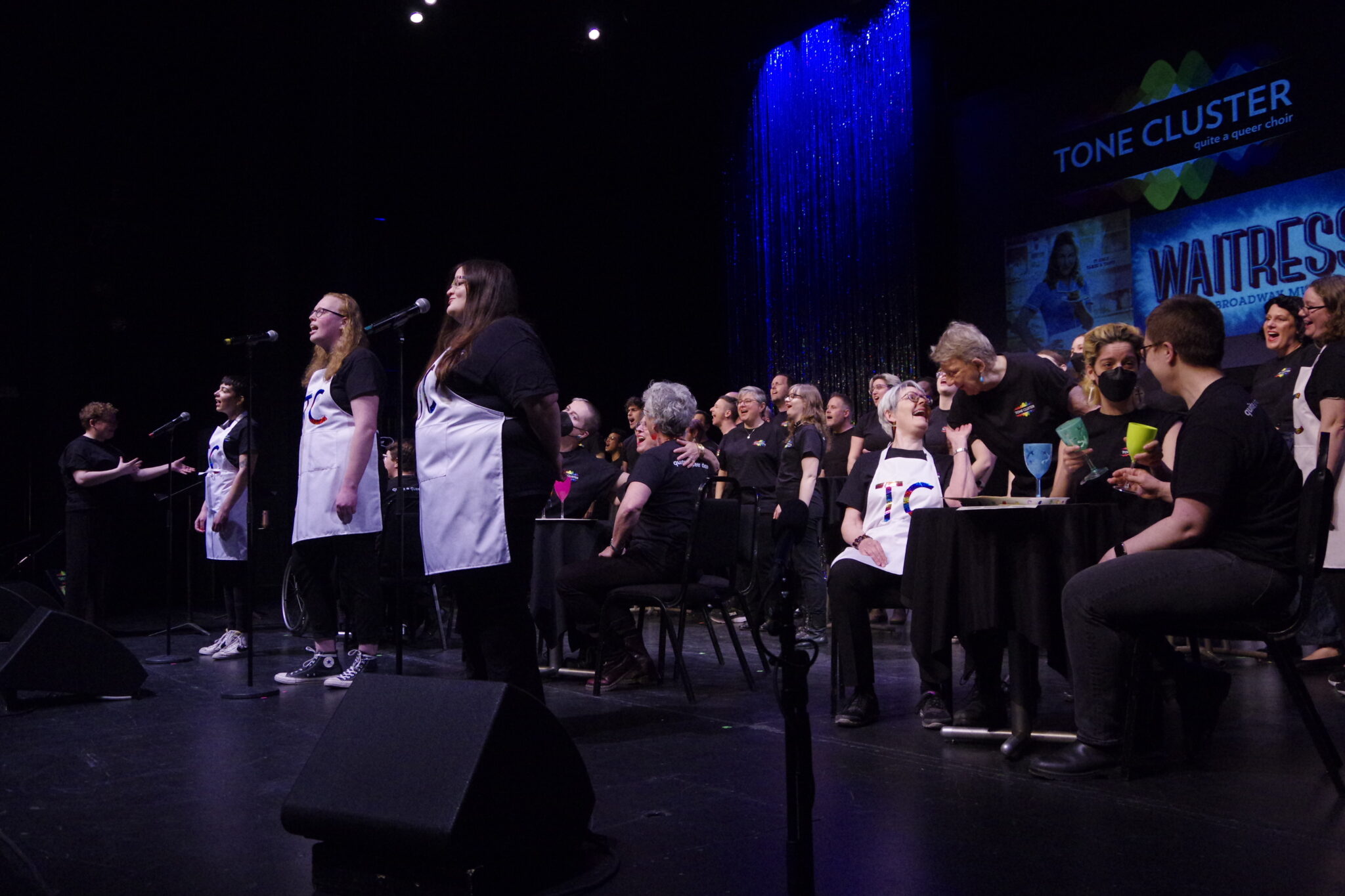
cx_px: 672
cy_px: 448
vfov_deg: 42.3
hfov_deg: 60.3
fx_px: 1158
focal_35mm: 31
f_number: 5.6
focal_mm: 21
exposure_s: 1/125
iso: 3200
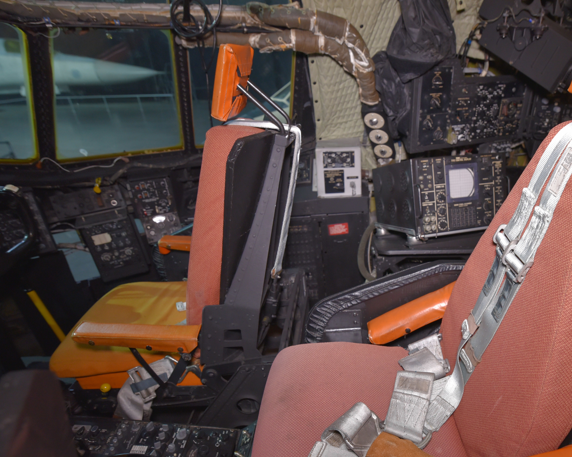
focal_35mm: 23
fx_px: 389
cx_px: 391
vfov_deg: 60.2
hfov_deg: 70.1
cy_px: 281
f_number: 4.5
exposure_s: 1/80
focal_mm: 16
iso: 1000
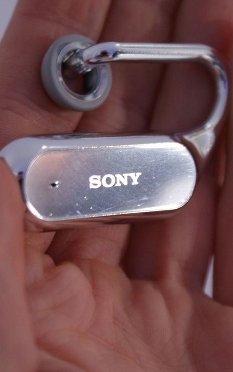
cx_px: 128
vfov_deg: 16.5
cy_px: 186
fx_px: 1288
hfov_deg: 10.3
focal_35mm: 127
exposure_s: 1/15
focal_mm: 55
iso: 400
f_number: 5.6
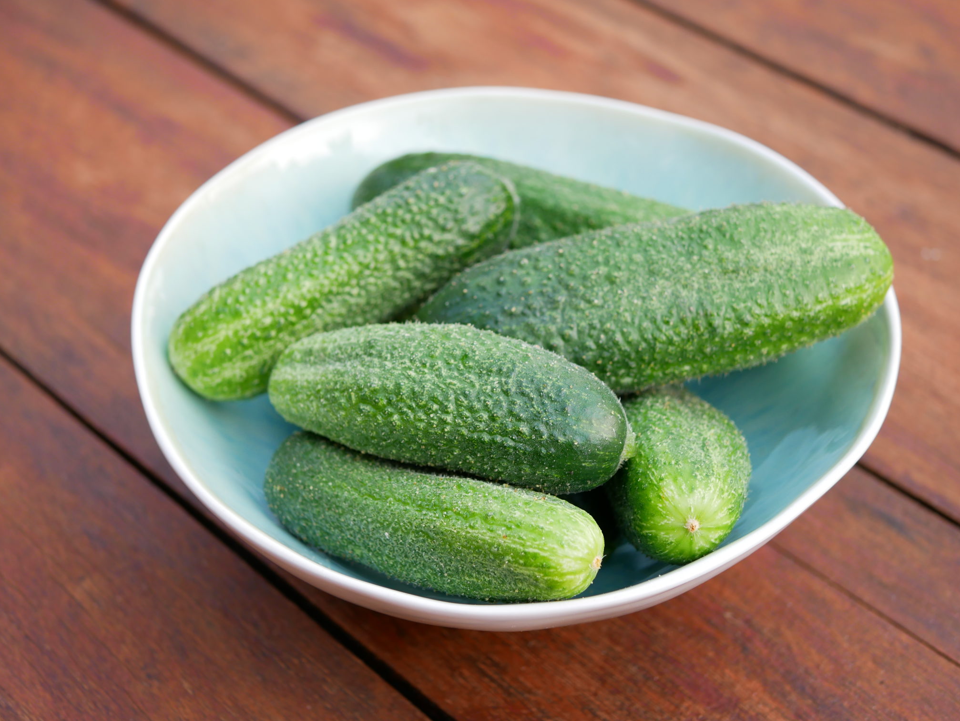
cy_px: 360
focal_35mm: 61
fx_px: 1693
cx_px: 484
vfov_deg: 24.1
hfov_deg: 31.7
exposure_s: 1/80
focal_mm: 30
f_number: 2.8
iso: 200
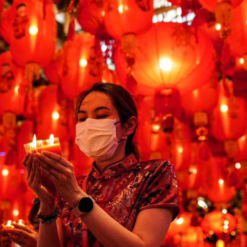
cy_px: 128
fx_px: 630
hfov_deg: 22.2
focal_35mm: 78
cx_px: 123
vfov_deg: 22.2
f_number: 2.8
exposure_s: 1/160
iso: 800
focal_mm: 49
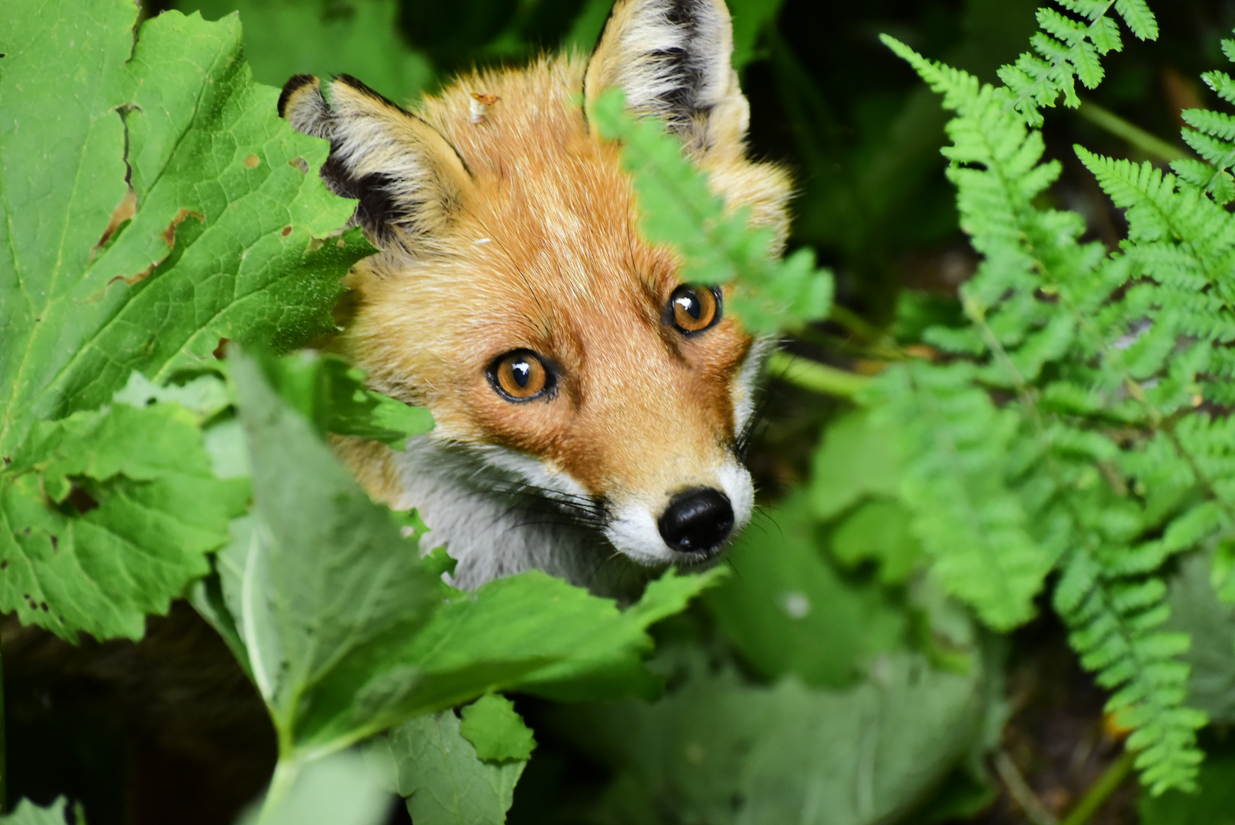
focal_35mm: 200
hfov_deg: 10.3
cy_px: 412
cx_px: 618
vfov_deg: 6.9
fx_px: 6863
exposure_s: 1/80
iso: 3200
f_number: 5.6
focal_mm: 200
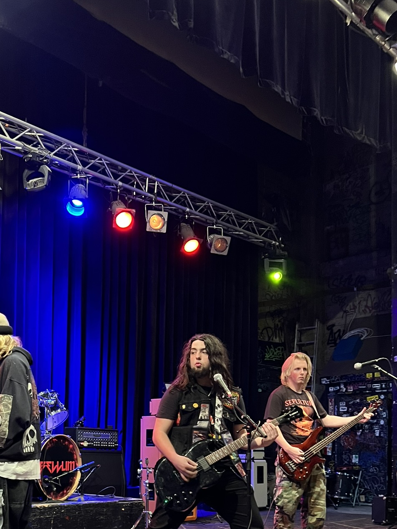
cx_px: 134
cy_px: 421
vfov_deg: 42.8
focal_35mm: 42
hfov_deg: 34.1
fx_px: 642
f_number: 1.5
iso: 500
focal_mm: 5.7
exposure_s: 1/30
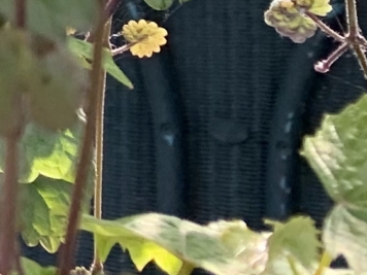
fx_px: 1983
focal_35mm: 187
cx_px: -913
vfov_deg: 7.2
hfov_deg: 8.1
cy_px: -522
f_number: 1.8
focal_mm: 4.25
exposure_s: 1/272
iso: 25
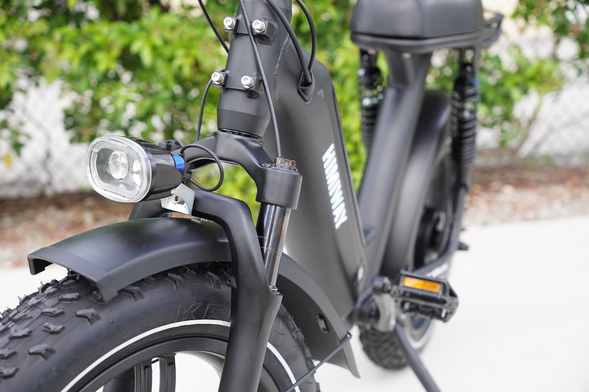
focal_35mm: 52
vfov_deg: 25.7
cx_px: 294
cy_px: 196
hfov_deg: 37.9
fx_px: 859
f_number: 2.8
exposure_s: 1/200
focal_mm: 35
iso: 100
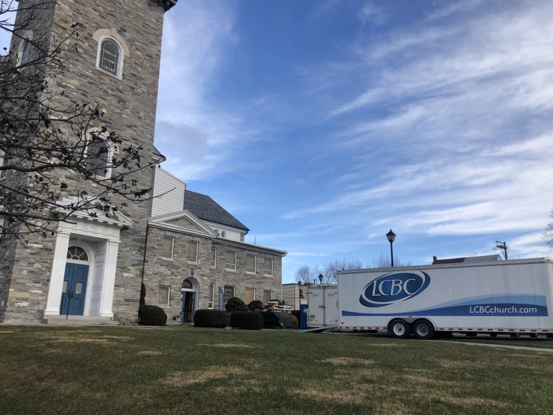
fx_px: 447
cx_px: 276
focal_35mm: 28
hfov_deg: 63.4
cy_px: 208
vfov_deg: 49.7
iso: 20
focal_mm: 4
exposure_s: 1/1372
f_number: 1.8
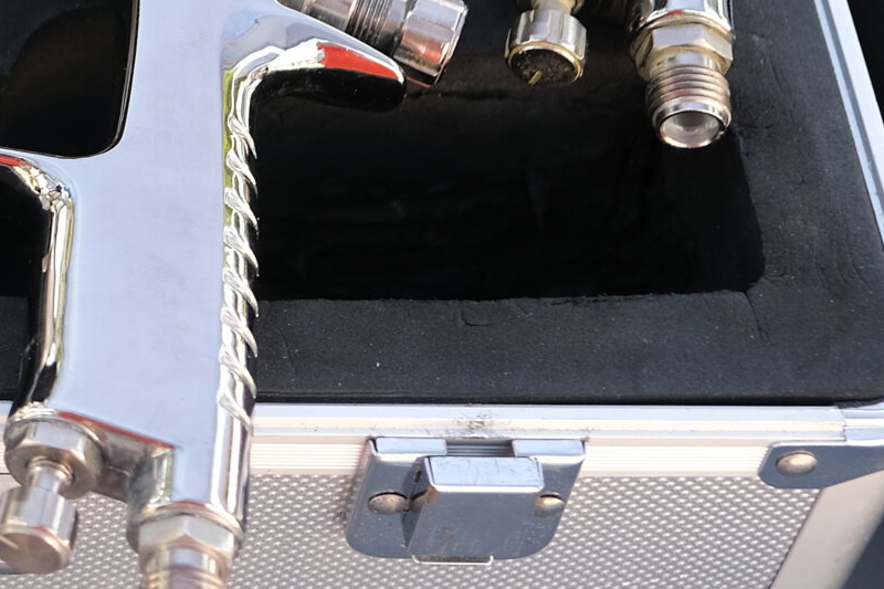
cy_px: -278
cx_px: -491
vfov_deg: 9.3
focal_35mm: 144
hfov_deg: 13.3
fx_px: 3535
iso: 160
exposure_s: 1/110
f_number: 3.6
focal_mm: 30.2
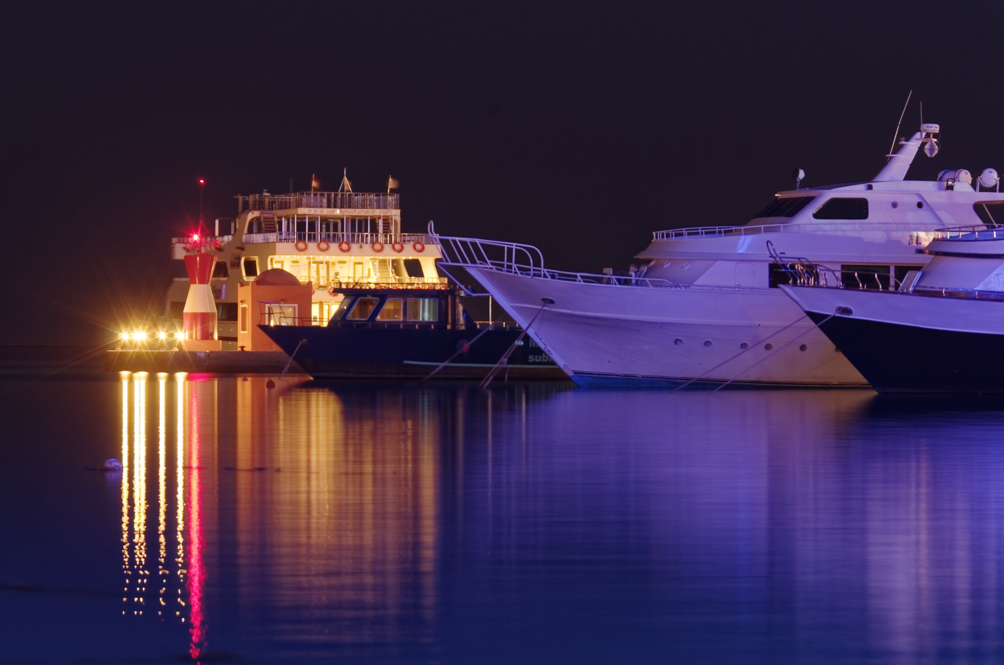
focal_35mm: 140
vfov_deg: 9.8
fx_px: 3882
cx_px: 502
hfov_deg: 14.7
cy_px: 332
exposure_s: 25
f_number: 9
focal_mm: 93
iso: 100
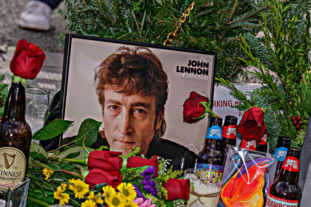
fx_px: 1149
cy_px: 119
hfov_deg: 15.4
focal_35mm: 133
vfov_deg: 10.3
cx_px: 136
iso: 100
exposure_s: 1/125
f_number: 6.3
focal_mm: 112
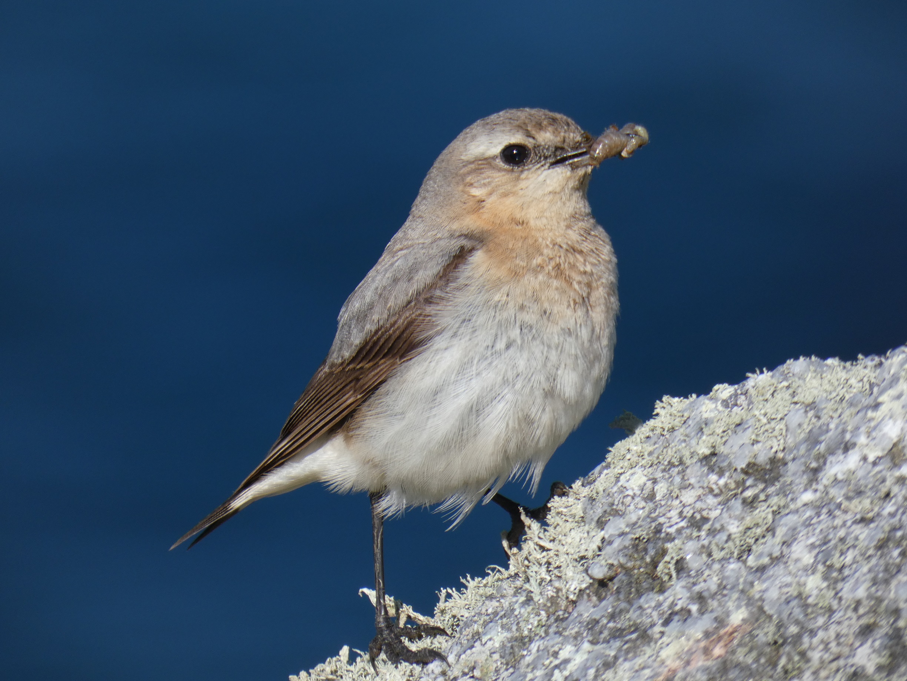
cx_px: 454
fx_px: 31442
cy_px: 340
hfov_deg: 1.7
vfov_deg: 1.2
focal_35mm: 1200
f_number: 5.9
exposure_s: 1/400
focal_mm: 215
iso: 80
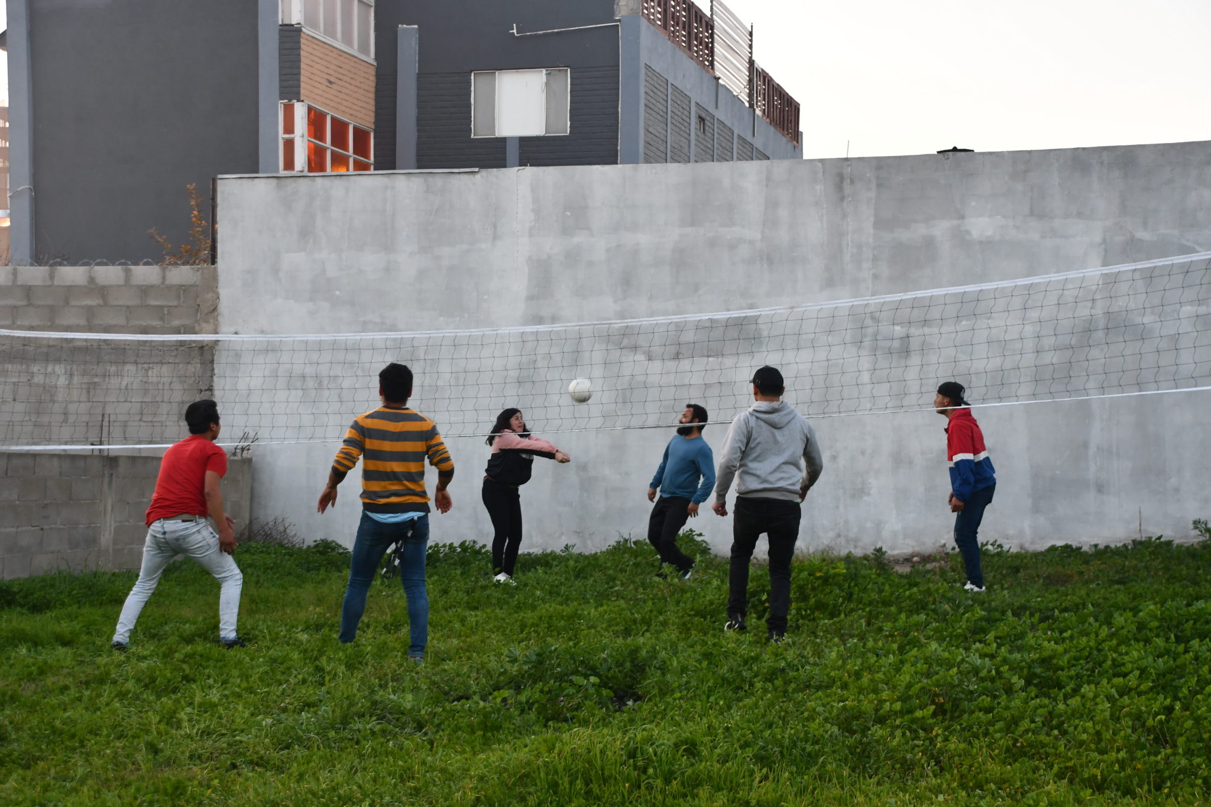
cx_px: 606
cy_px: 404
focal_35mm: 60
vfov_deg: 22.6
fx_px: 2018
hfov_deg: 33.4
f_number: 4.5
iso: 720
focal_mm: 40
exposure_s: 1/250
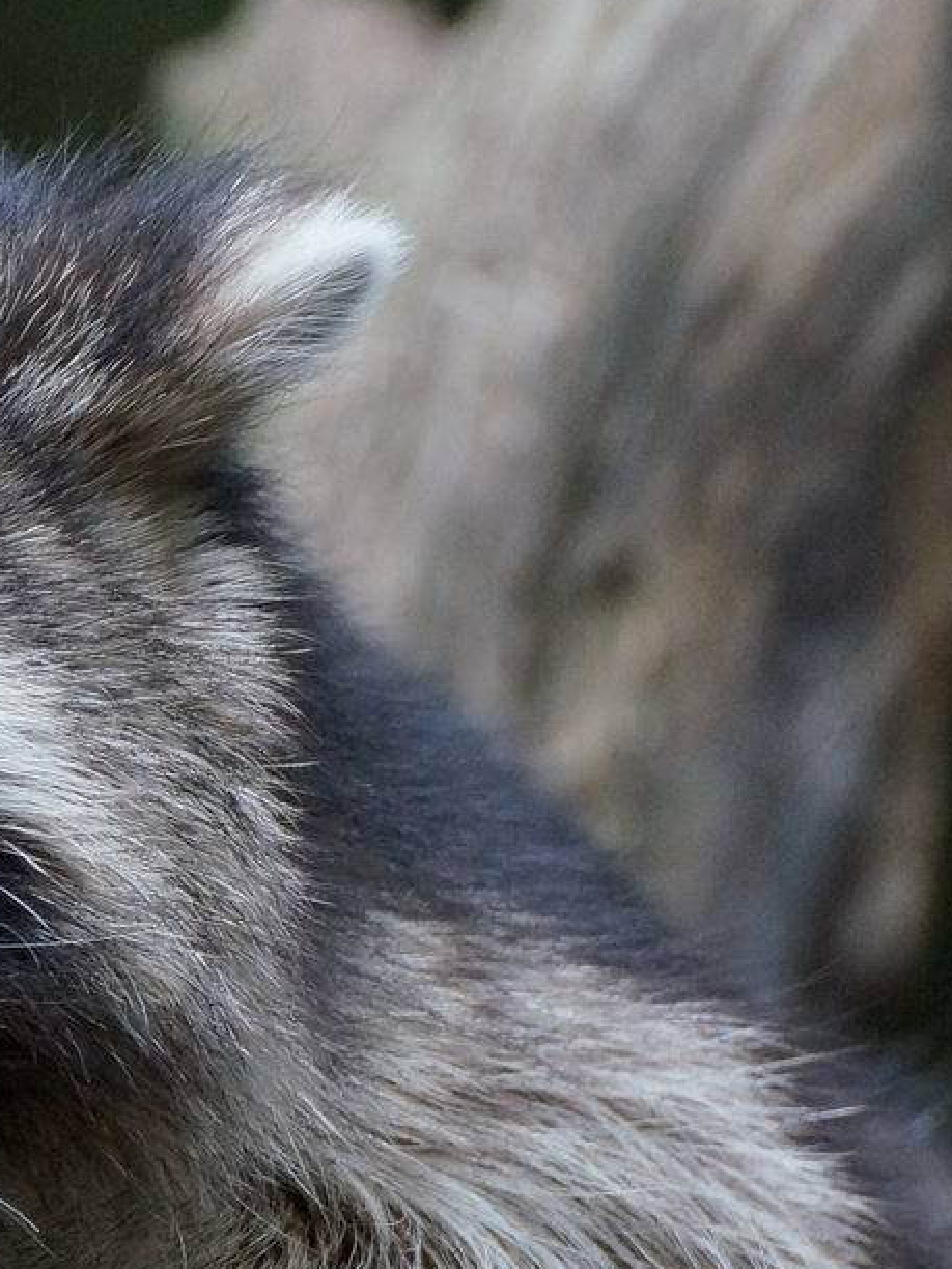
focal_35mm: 957
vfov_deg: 2.1
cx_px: -503
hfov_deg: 1.6
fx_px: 35092
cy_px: 740
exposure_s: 1/200
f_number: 8
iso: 2000
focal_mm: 250
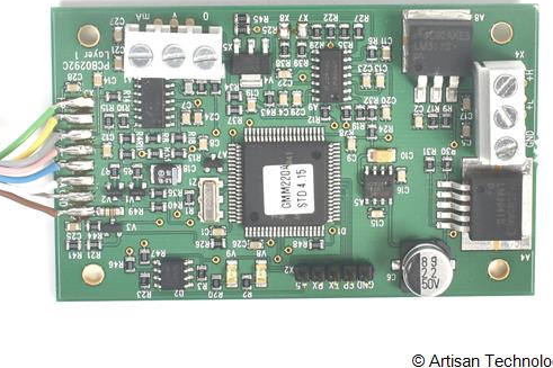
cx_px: 293
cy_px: 147
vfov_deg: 24.6
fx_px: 845
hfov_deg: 36.2
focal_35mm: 55
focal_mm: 30
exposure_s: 1/200
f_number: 13
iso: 200
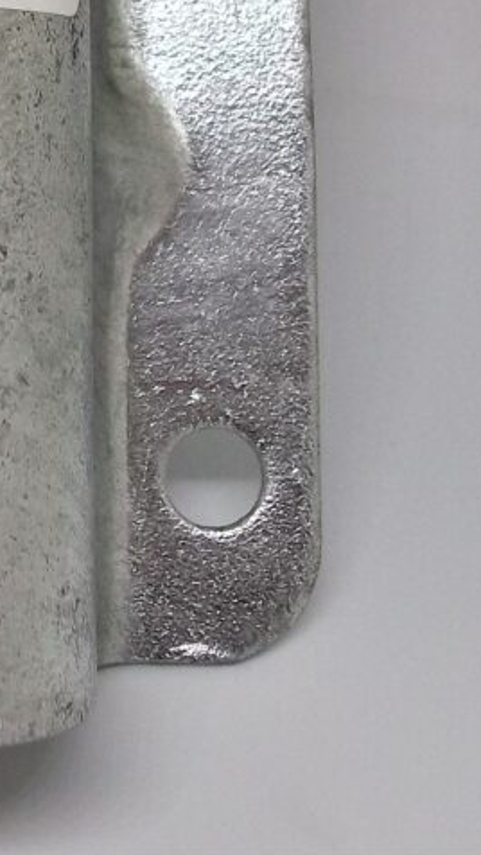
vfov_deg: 26.3
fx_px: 1699
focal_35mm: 75
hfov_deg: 15.4
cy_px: -61
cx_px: -127
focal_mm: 5.7
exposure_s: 1/160
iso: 80
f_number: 2.9
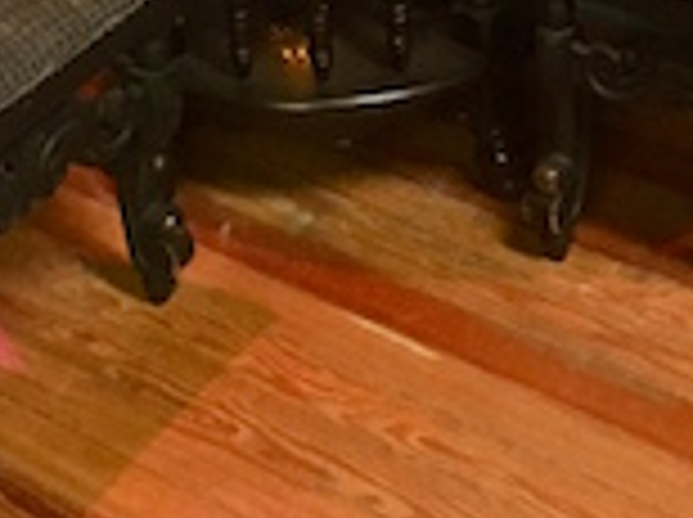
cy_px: -261
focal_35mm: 113
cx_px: 135
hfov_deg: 17.3
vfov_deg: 12.4
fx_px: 2259
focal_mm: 4.15
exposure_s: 1/15
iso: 250
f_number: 2.2
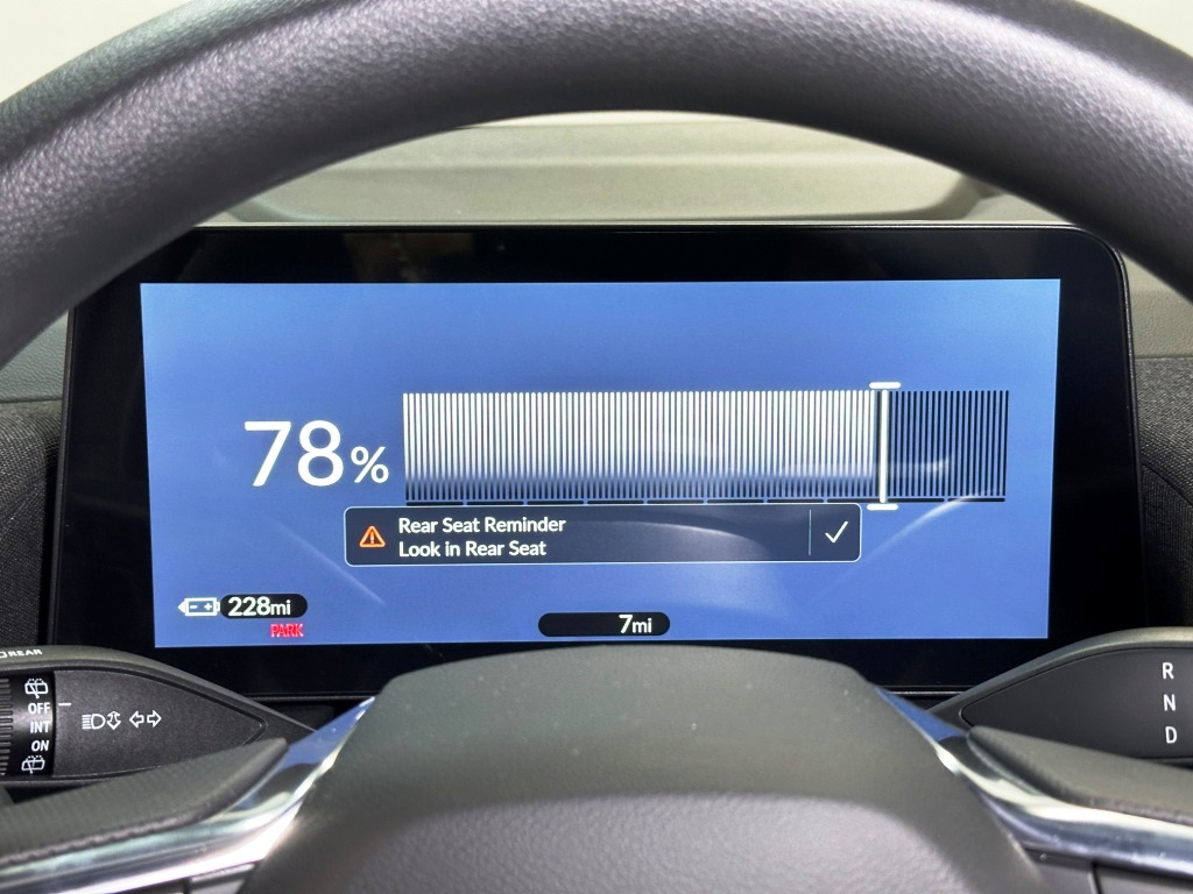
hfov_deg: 39.7
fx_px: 1654
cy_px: 447
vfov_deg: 30.3
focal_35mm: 48
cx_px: 596
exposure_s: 1/39
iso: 250
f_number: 1.78
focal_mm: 6.86
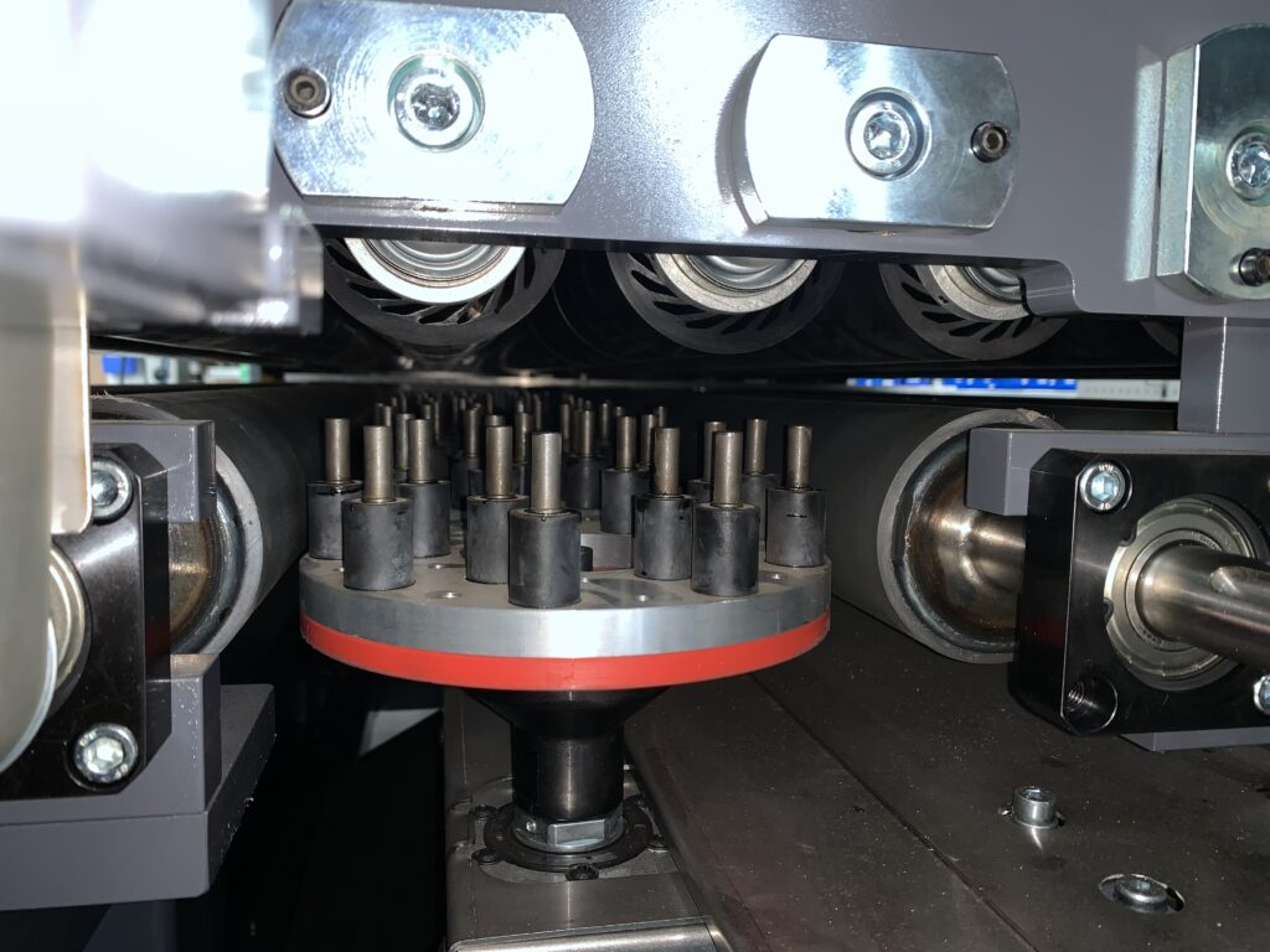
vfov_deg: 53.1
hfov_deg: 67.3
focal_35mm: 26
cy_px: 476
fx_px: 954
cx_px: 635
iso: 40
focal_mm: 4.25
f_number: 1.8
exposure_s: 1/4
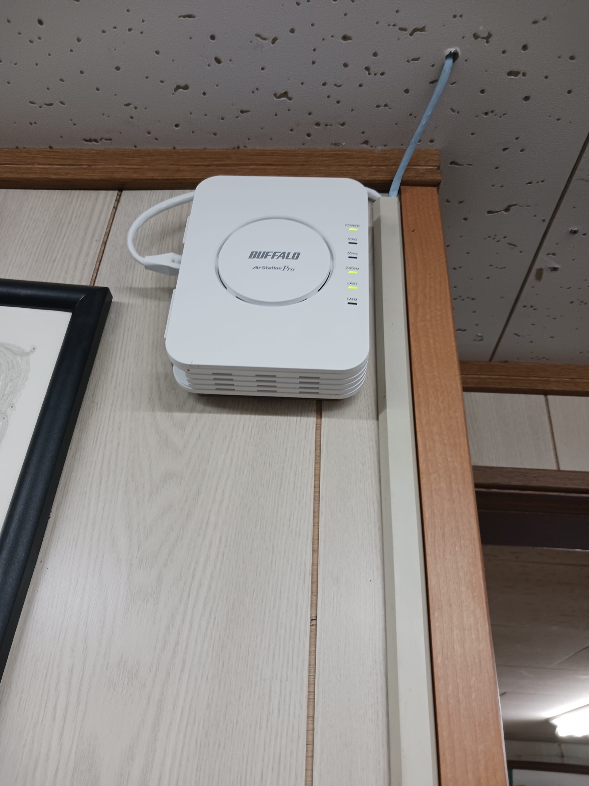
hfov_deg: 51.4
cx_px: 294
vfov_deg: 65.3
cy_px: 393
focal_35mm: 27
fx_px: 613
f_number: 1.8
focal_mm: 4
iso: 200
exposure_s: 1/50
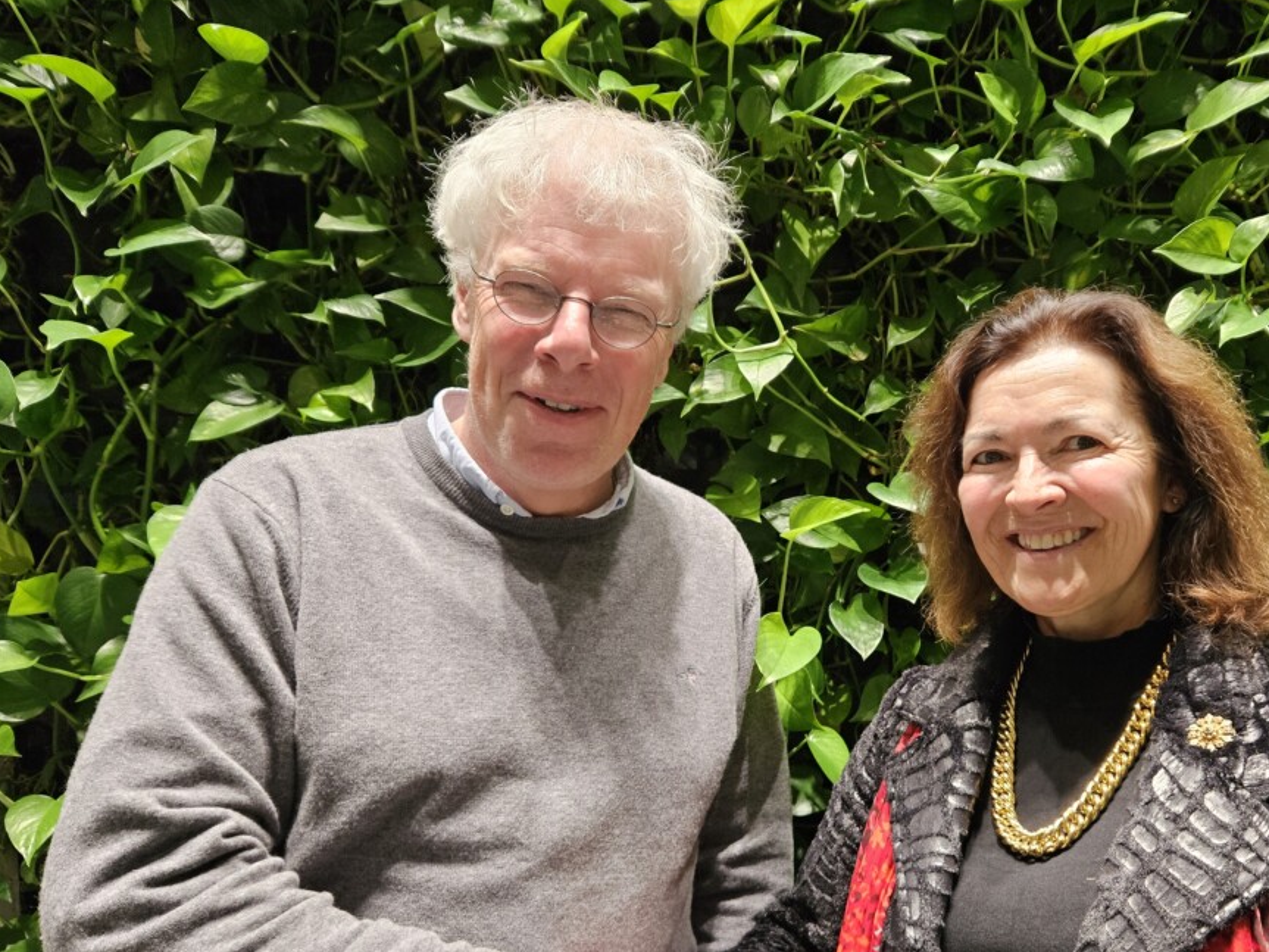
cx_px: 810
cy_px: 603
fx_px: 1173
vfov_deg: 43.8
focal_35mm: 32
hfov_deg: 56.0
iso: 640
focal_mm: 5.4
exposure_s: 1/100
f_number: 1.8
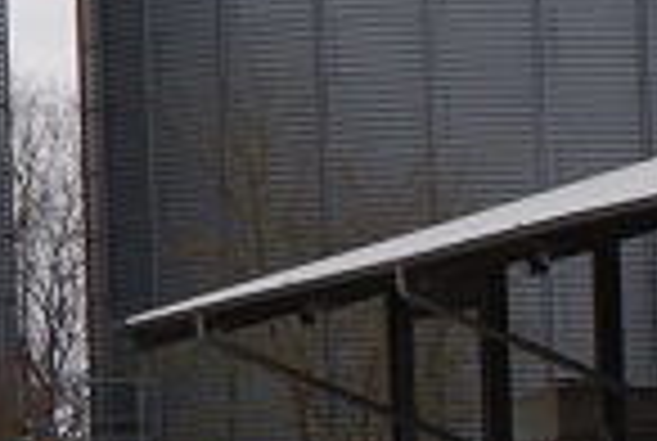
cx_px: -504
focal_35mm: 411
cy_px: 250
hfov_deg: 4.9
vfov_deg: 3.4
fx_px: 7516
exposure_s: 1/100
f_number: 7.1
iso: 100
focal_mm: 40
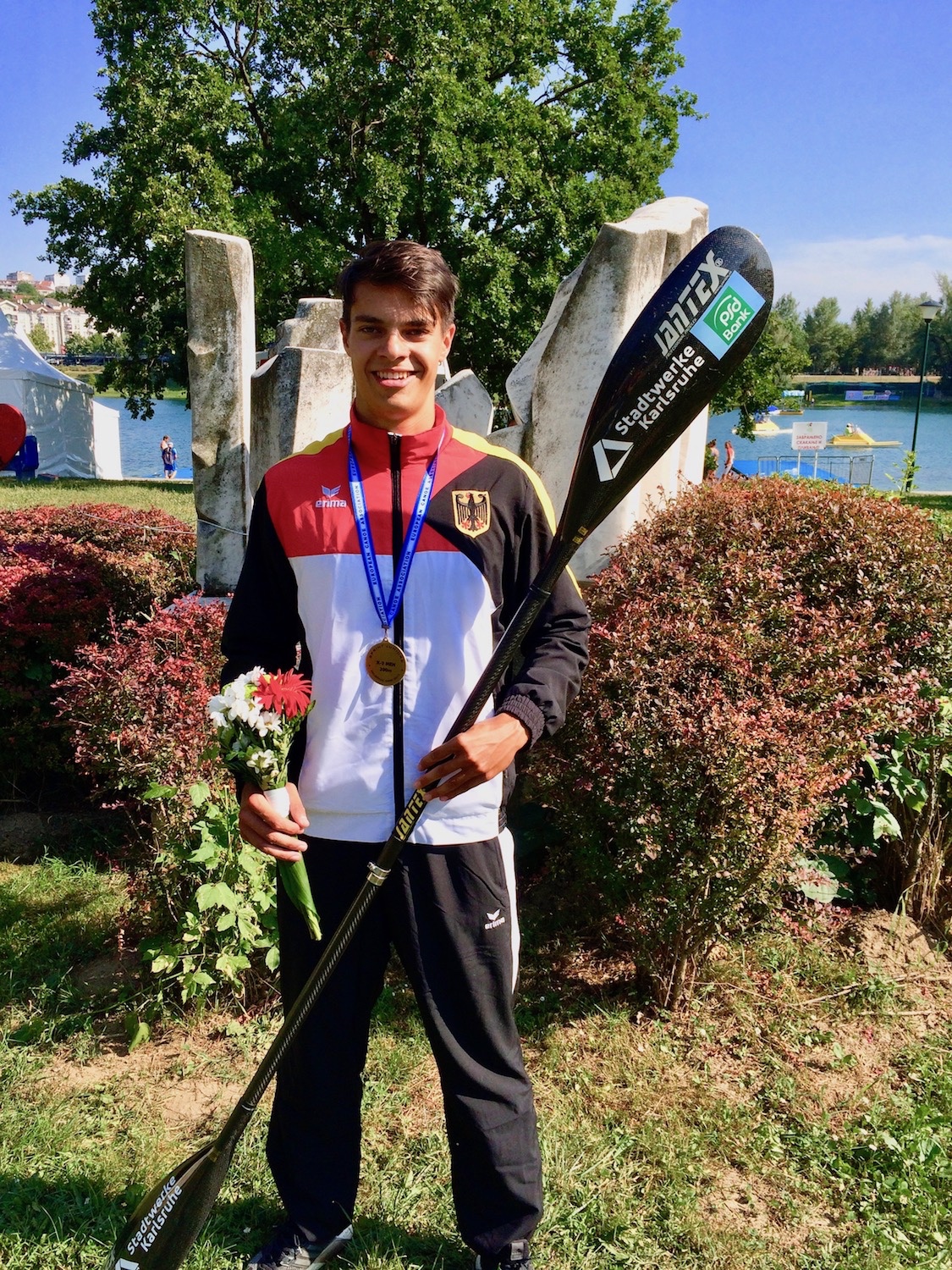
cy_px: 635
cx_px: 476
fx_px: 1063
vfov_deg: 61.7
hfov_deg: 48.2
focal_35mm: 29
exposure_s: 1/1368
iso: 32
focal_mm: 4.15
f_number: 2.2
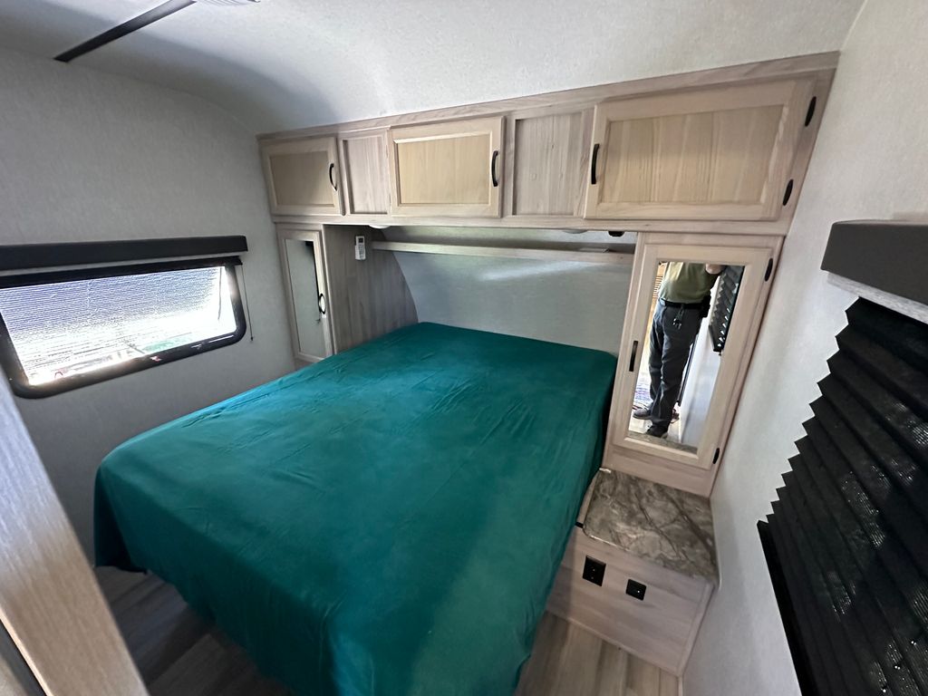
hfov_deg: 102.1
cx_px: 464
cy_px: 348
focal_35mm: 14
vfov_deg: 85.7
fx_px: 375
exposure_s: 1/58
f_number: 2.2
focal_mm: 2.22
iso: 1250
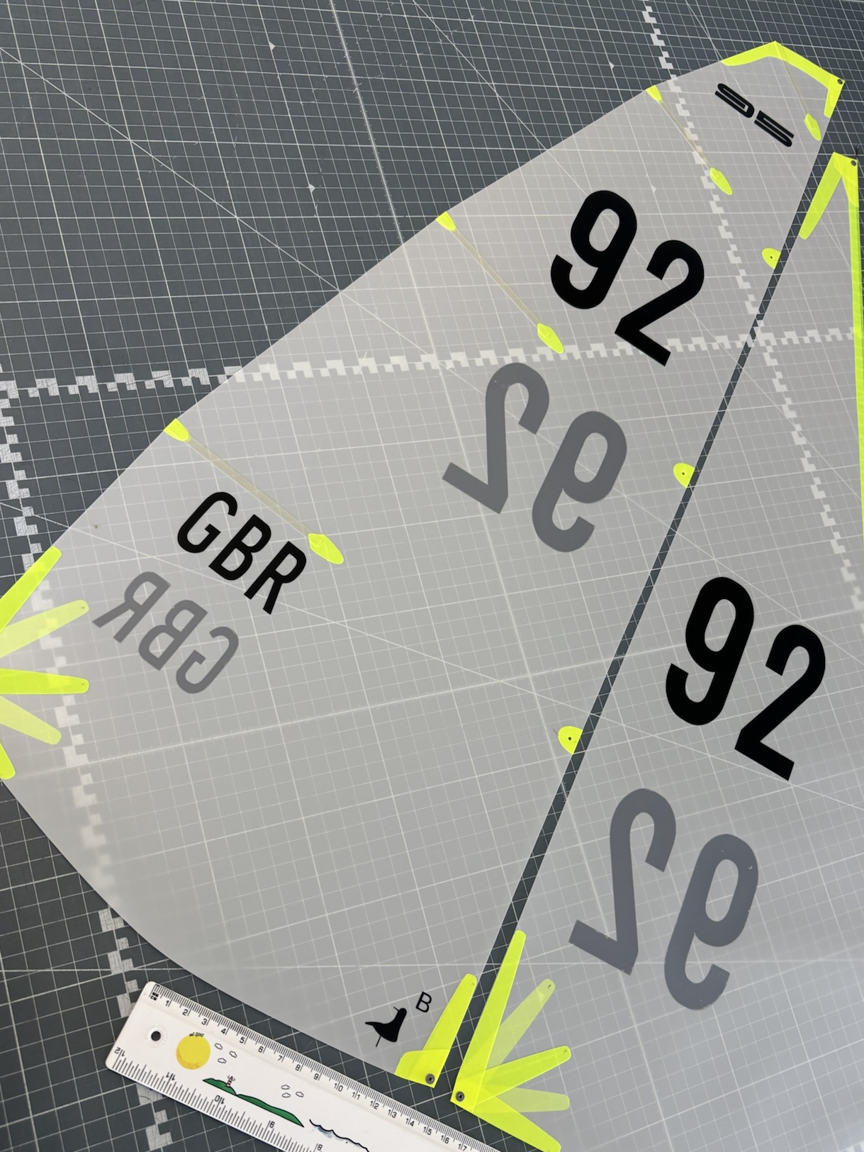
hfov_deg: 44.2
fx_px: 1065
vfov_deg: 56.3
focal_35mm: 32
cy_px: 702
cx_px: 437
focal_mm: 5.96
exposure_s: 1/100
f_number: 1.6
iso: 80
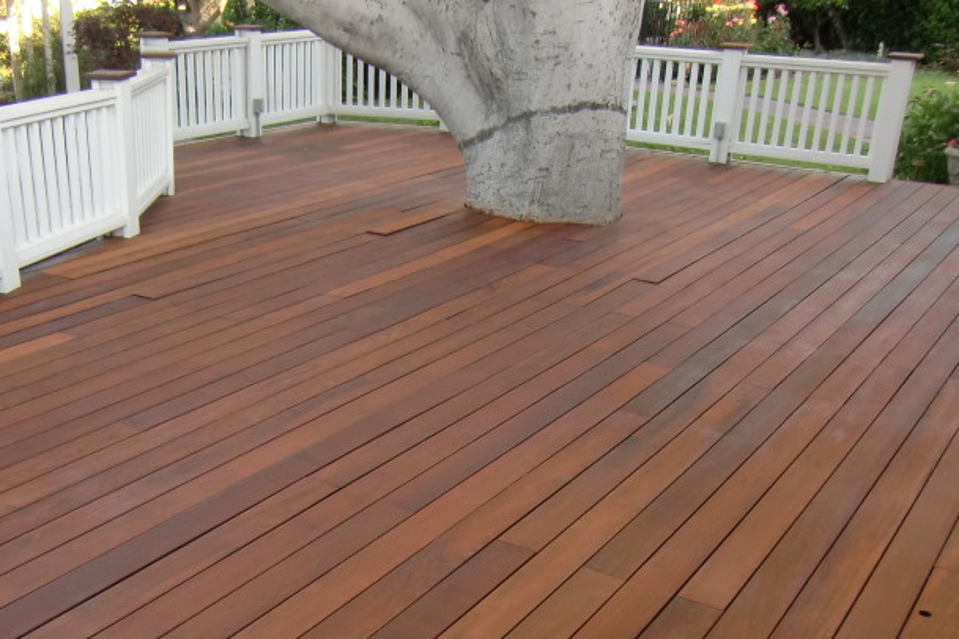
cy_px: 526
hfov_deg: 46.0
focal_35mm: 42
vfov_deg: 31.0
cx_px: 362
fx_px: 1119
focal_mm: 4.3
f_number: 3.2
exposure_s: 1/60
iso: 64
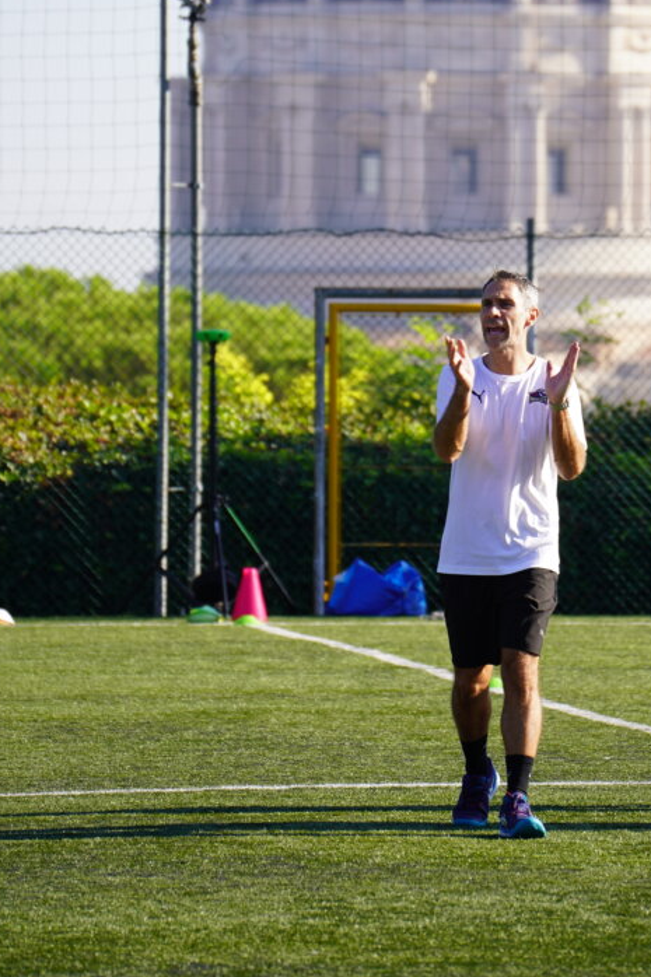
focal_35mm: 317
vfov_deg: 6.5
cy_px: 363
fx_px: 8602
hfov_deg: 4.3
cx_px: 426
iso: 100
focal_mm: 192
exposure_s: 1/250
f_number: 5.6
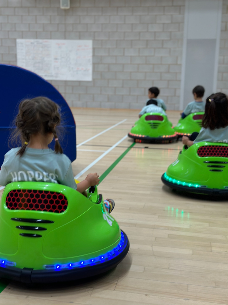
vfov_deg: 39.7
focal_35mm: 48
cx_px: 114
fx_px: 422
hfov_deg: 30.3
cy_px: 152
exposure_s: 1/164
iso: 125
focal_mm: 6.86
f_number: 1.78
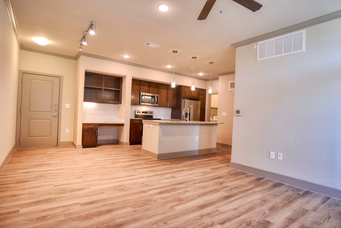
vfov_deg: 62.0
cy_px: 114
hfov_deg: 83.9
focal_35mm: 20
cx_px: 170
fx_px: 190
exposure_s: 1/80
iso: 800
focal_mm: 20
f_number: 4.5
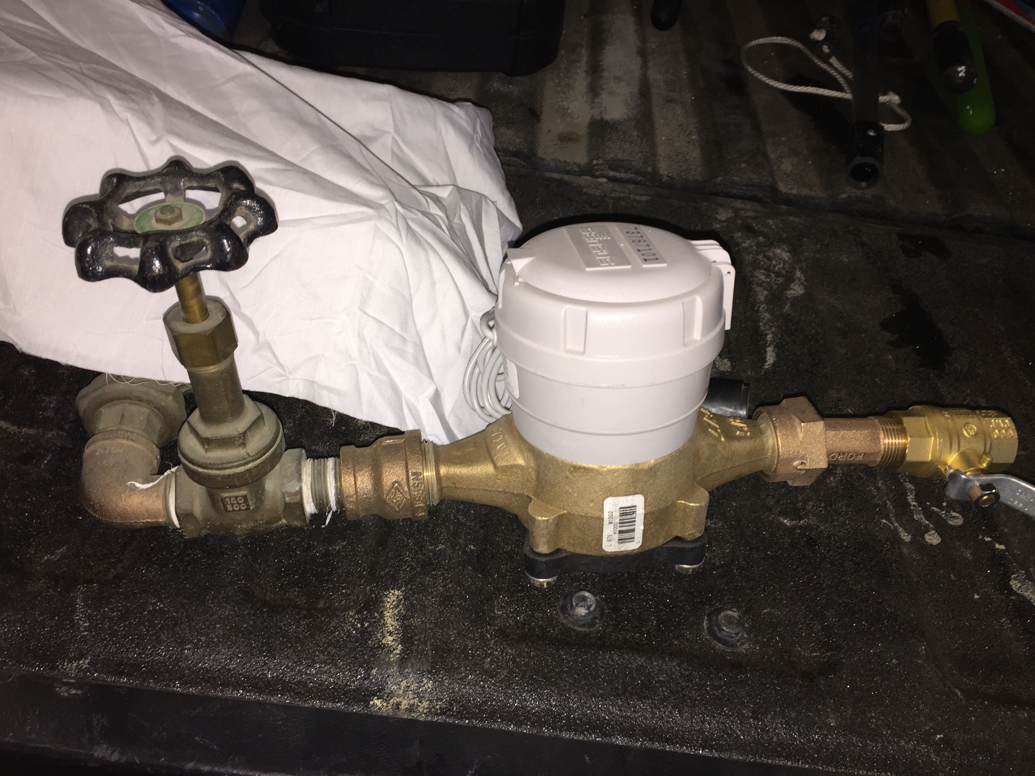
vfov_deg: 48.2
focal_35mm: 29
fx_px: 867
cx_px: 518
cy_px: 388
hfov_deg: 61.7
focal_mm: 4.15
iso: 40
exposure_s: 1/30
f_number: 2.2
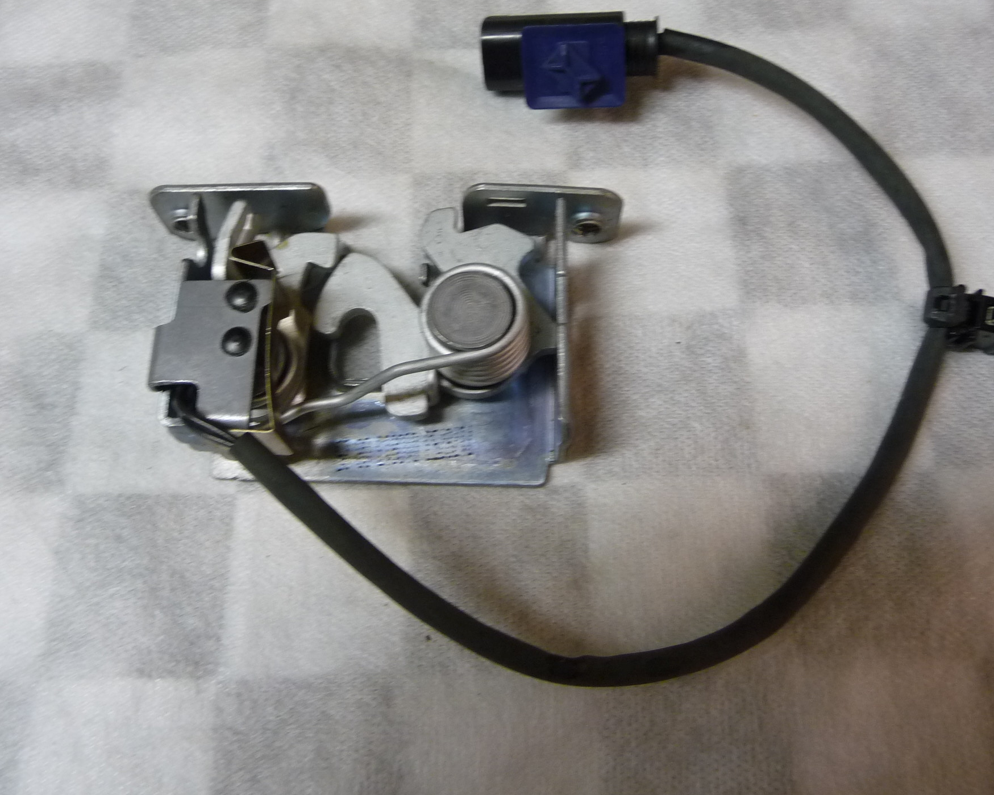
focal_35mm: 32
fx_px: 941
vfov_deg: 45.8
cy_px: 374
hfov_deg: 55.7
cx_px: 490
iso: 250
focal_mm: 4.7
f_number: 3.3
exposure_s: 1/30
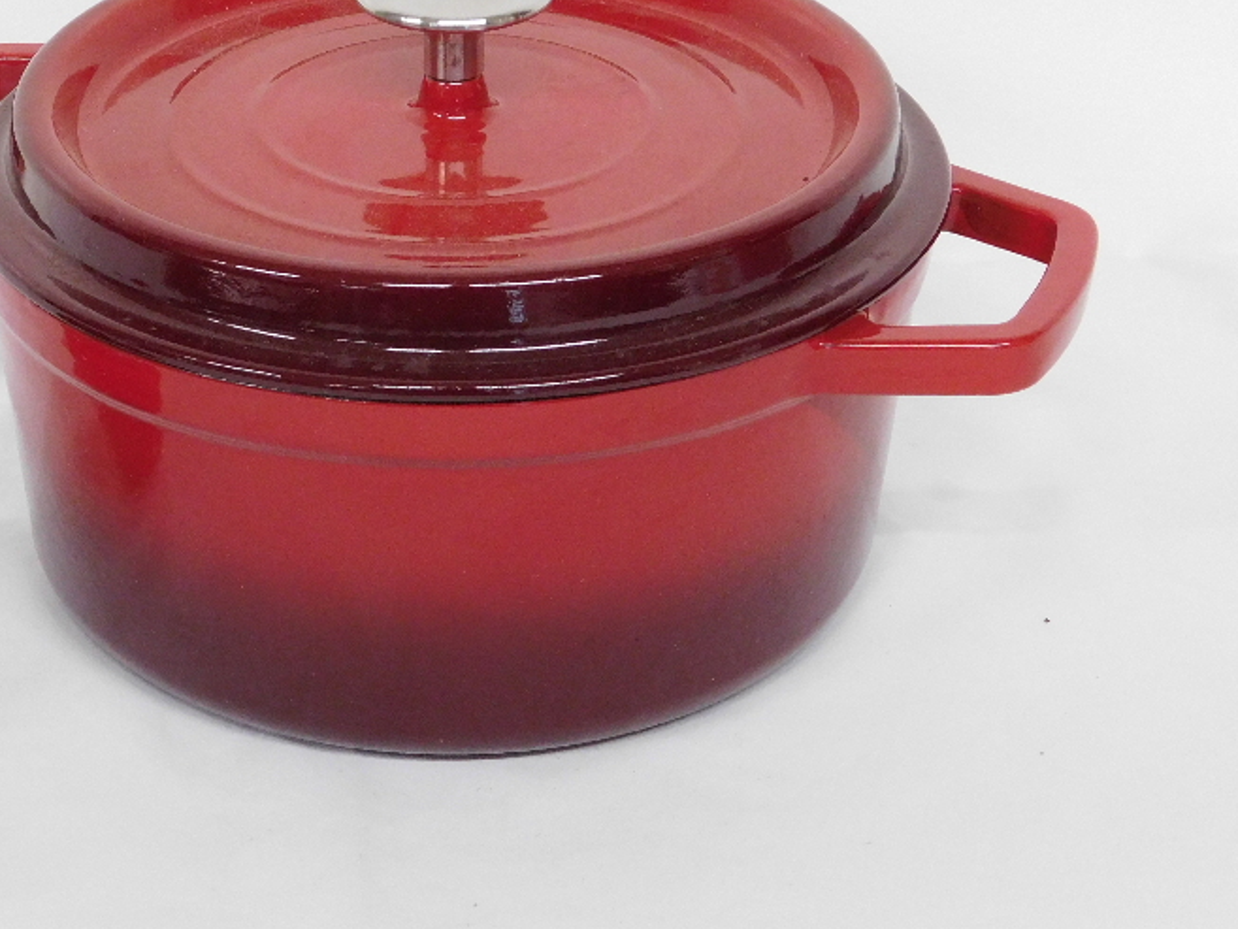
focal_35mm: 92
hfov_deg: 21.2
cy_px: 343
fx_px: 3291
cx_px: 349
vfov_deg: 16.0
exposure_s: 1/20
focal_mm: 10.4
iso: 400
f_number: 4
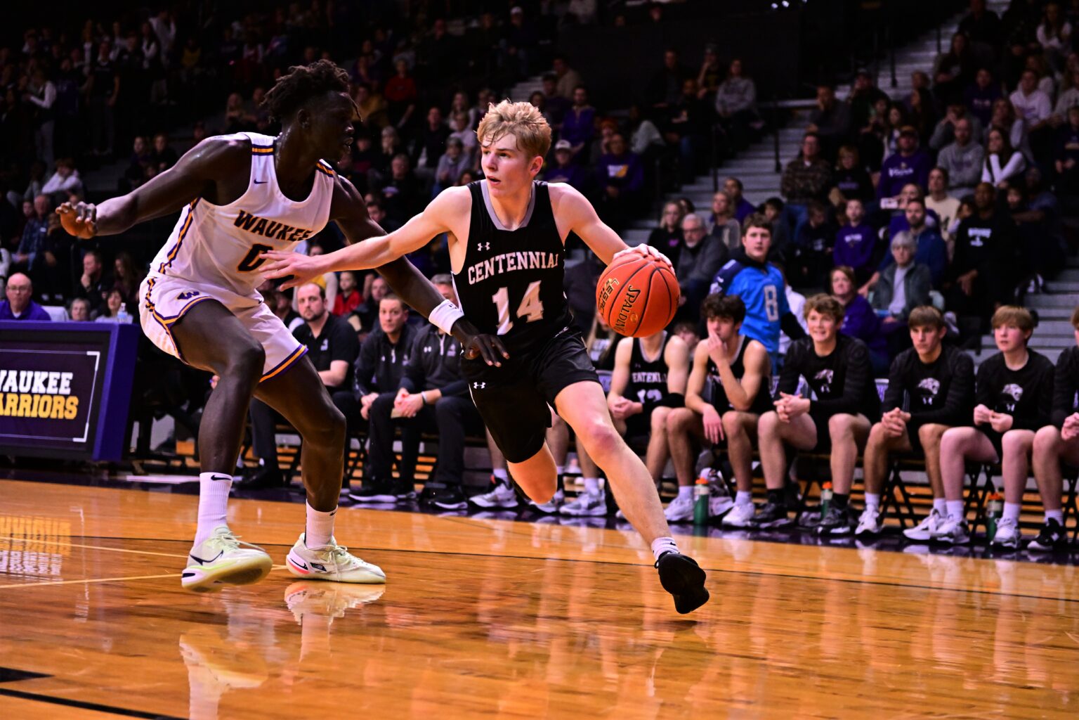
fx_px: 2098
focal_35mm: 70
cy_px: 360
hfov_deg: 28.8
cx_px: 540
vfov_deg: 19.5
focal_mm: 70
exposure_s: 1/1600
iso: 3200
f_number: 2.8
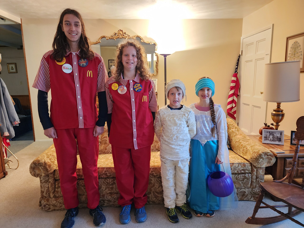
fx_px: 202
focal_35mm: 23
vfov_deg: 58.9
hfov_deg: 73.9
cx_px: 152
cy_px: 114
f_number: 1.8
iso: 500
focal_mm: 6.4
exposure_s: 1/60
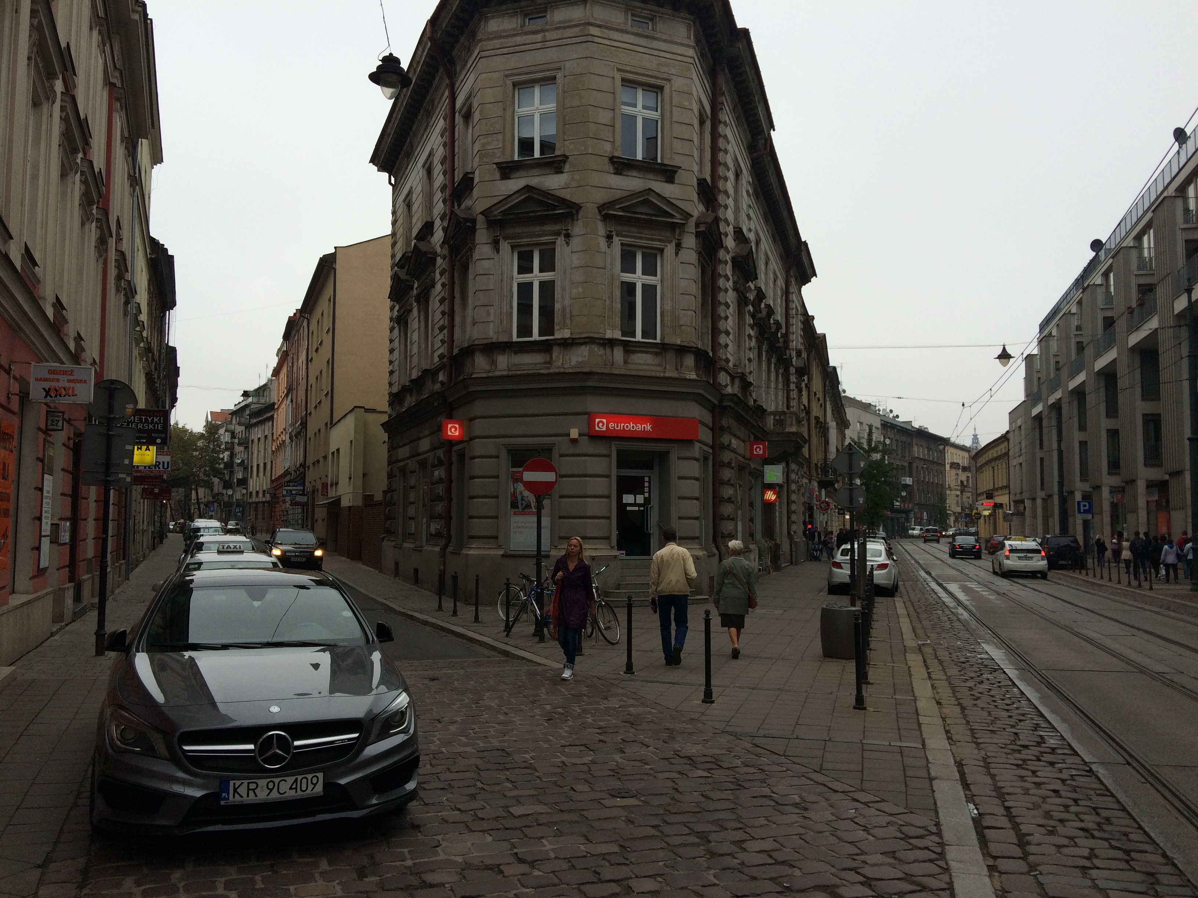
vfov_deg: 48.2
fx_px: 1004
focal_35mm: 29
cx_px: 599
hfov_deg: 61.7
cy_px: 449
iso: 32
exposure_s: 1/466
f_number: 2.2
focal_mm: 4.15
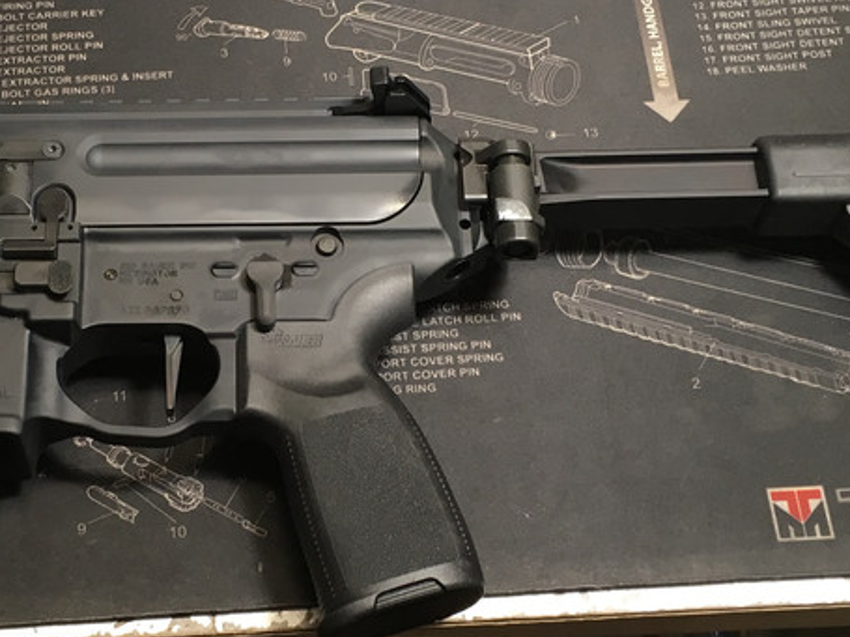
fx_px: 1669
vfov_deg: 21.6
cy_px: 325
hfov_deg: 28.3
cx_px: 242
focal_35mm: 68
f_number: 2.2
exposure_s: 1/30
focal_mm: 4.15
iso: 50
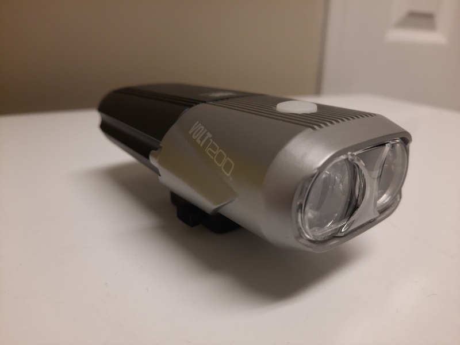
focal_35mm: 25
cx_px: 230
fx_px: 332
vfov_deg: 54.9
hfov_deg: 69.4
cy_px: 172
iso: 160
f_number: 2
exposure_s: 1/60
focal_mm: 4.6
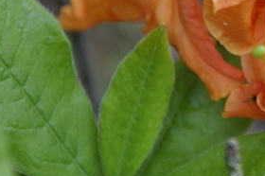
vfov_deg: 3.1
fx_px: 3304
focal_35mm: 449
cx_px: 329
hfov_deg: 4.6
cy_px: 30
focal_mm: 105
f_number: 5.6
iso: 250
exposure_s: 1/125
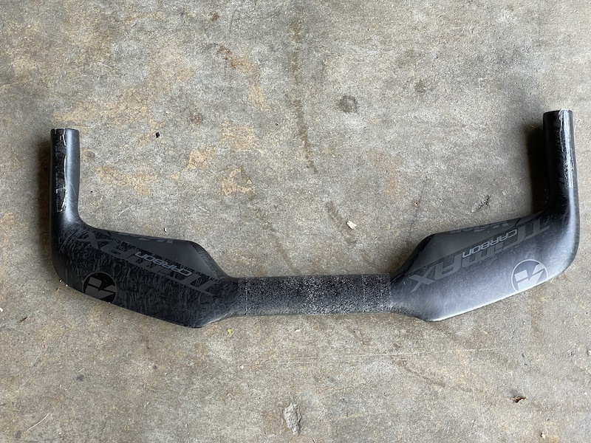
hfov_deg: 36.8
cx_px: 296
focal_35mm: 52
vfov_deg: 28.0
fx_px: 888
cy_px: 222
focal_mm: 6
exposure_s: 1/99
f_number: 2
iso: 80
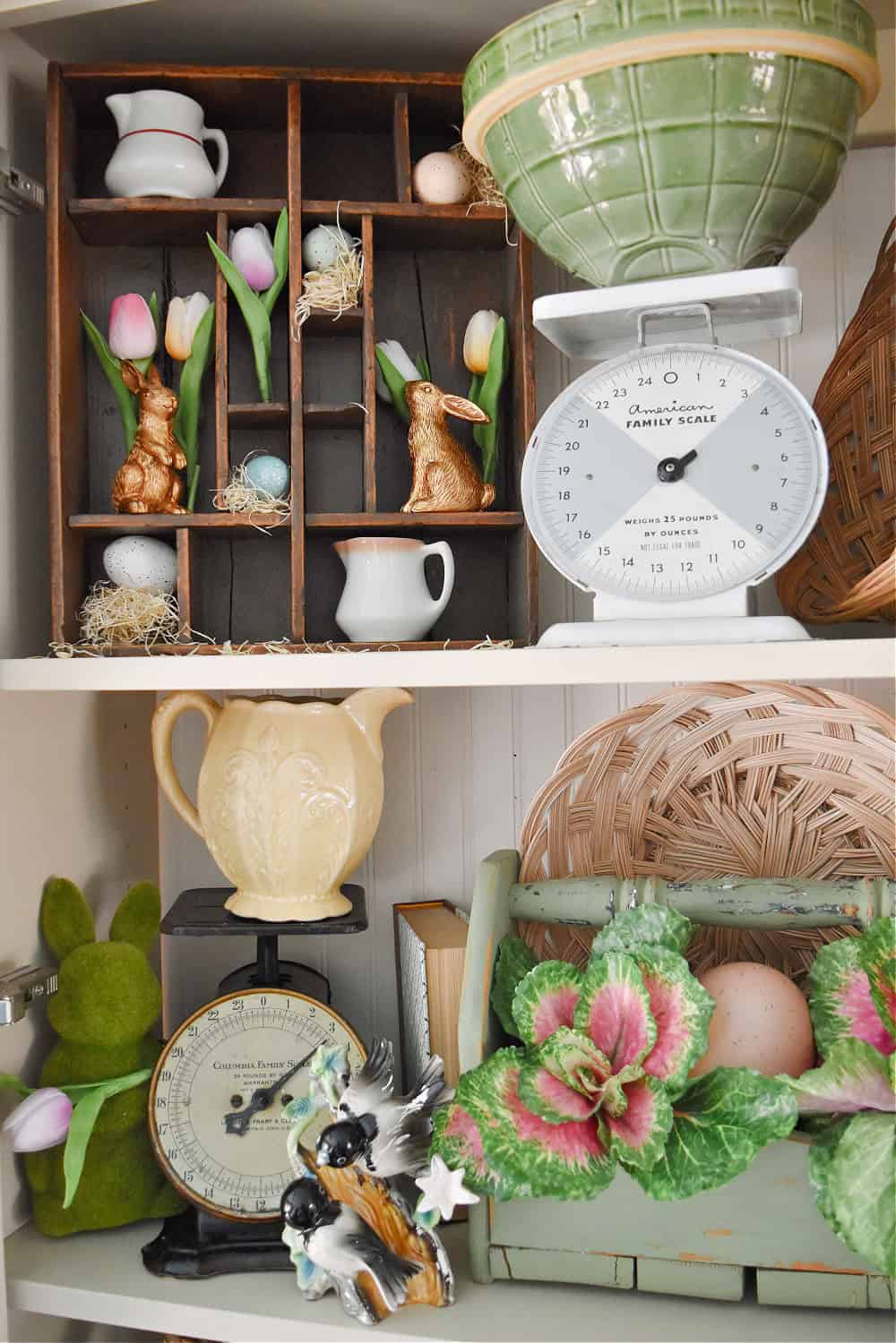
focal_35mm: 34
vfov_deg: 55.1
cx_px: 448
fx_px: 1288
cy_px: 672
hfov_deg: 38.4
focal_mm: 23
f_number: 3.8
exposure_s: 1/60
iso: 1800
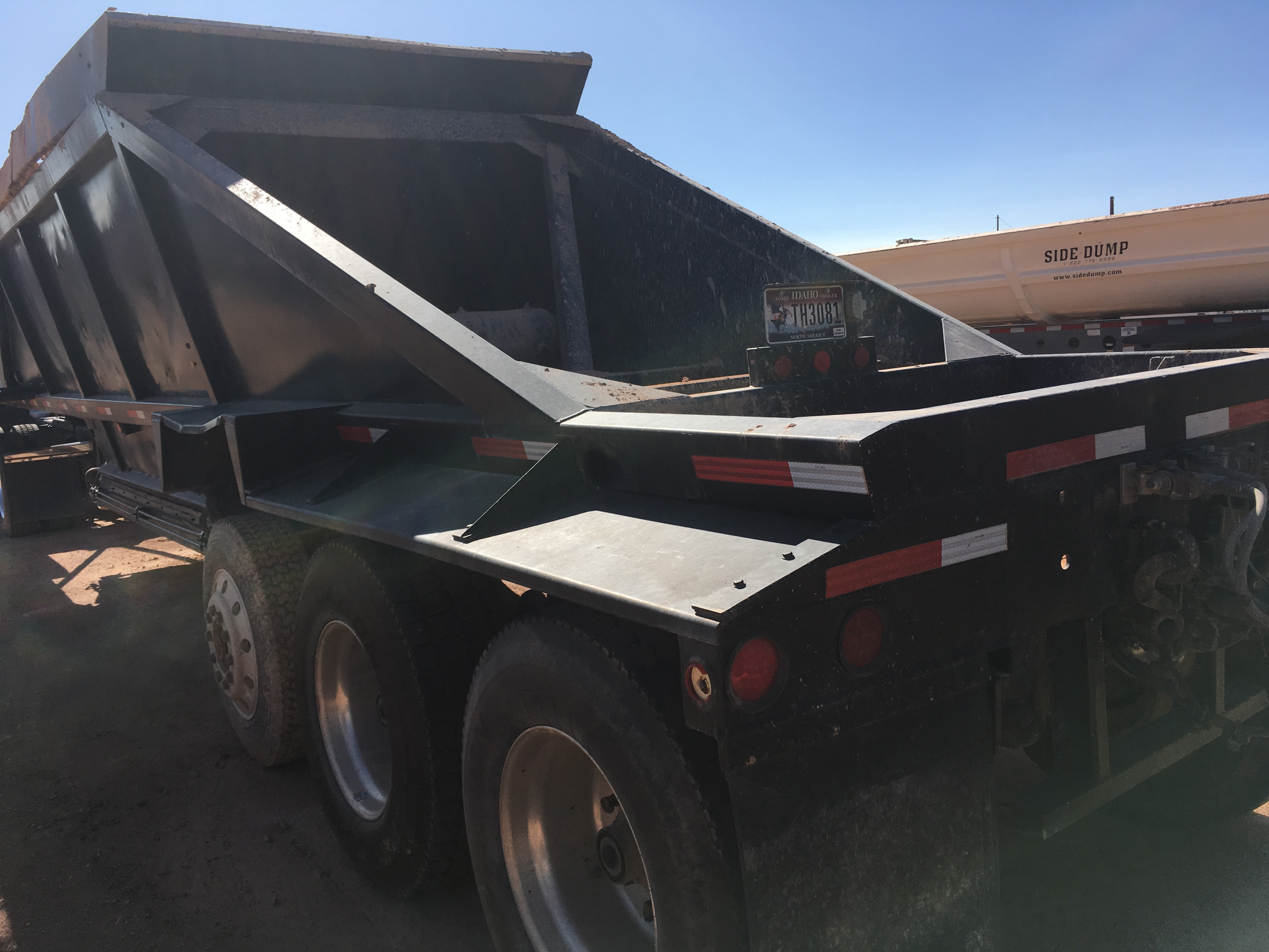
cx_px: 634
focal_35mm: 29
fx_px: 1063
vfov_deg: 48.2
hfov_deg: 61.7
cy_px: 476
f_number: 2.2
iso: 25
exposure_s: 1/1748
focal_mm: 4.15
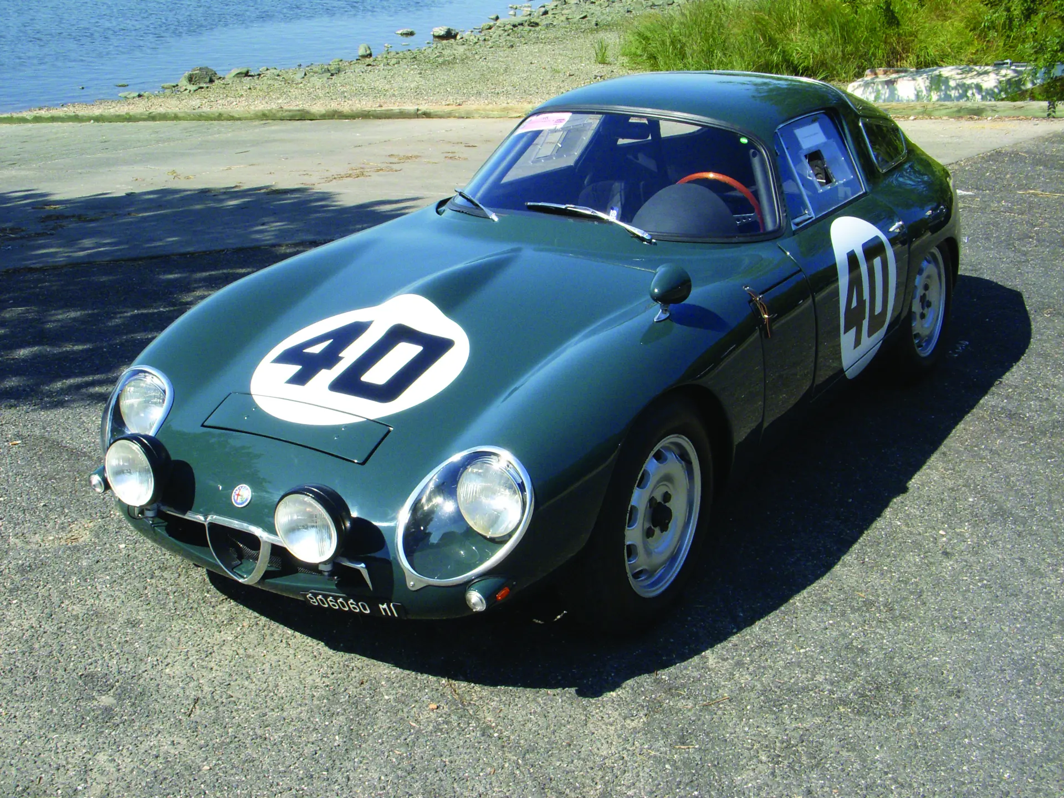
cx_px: 532
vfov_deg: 30.9
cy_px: 399
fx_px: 1445
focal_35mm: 47
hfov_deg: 40.4
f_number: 6.9
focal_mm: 7.9
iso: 200
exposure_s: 1/400
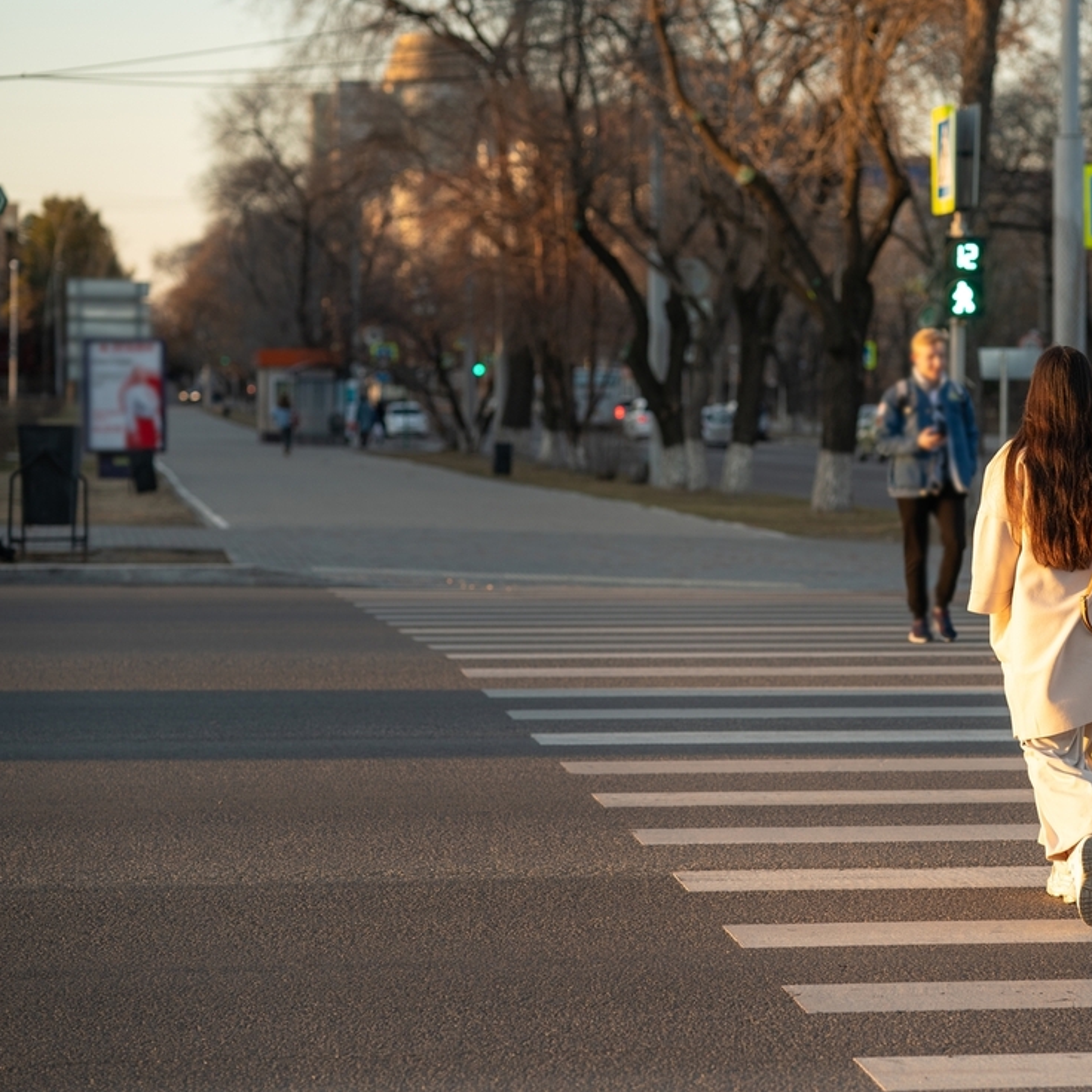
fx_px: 3890
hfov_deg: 15.9
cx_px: 809
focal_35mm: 109
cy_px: 547
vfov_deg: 16.0
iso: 100
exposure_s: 1/500
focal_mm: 85
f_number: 2.8
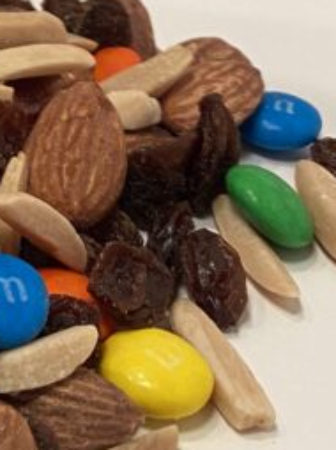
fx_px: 1361
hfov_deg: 12.7
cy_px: -246
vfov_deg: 16.8
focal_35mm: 105
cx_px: -279
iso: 100
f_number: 1.8
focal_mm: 4.25
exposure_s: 1/60
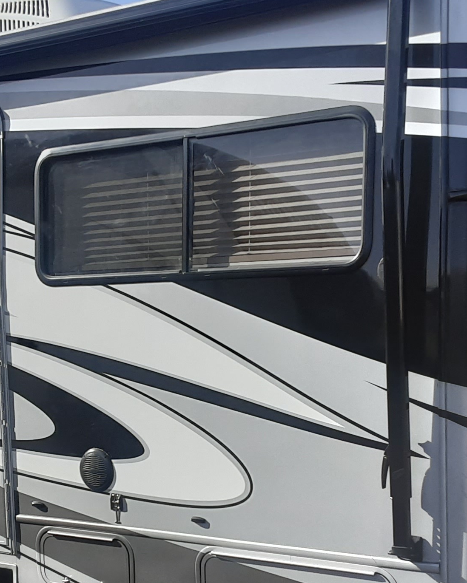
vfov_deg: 28.8
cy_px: 428
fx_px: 1123
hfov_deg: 23.4
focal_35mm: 65
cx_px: 172
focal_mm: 2.9
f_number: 1.9
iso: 40
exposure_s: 1/1701
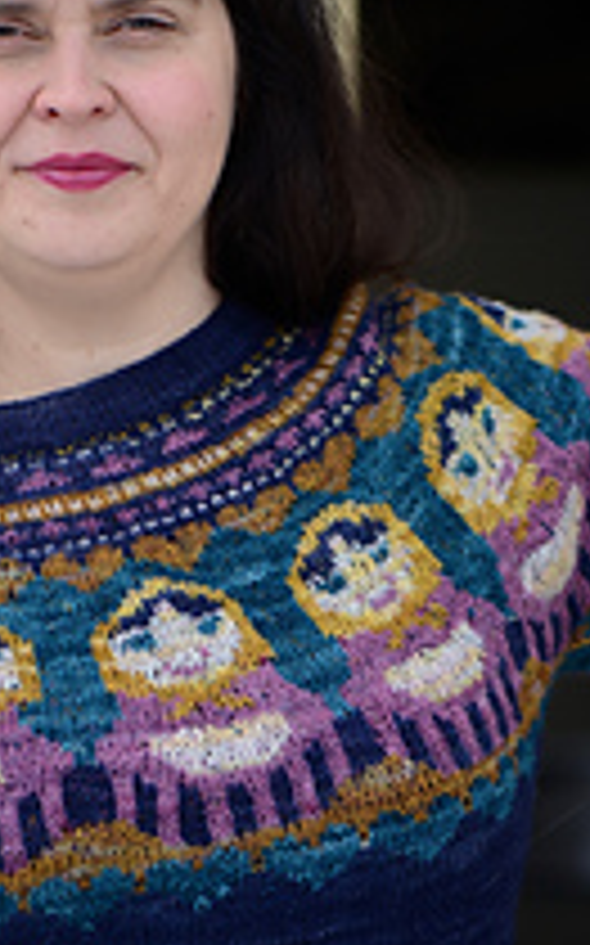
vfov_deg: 8.2
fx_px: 6569
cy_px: 378
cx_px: 261
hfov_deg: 5.1
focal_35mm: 255
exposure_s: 1/500
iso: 200
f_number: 3
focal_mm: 105
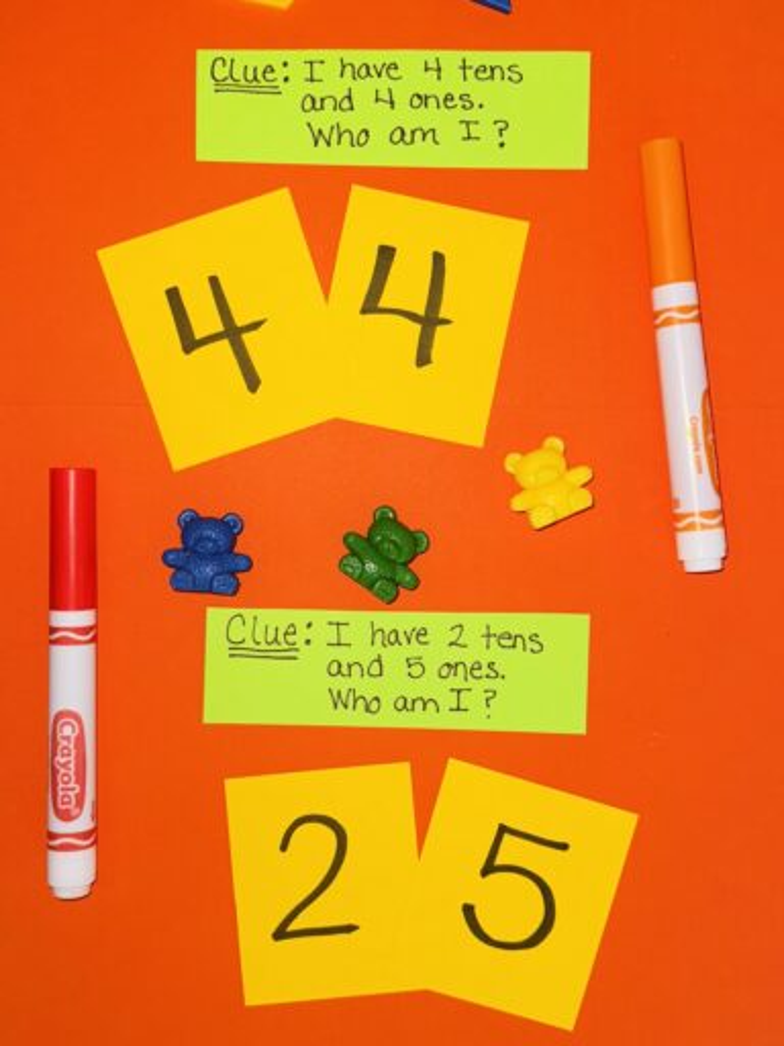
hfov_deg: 56.8
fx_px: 725
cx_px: 392
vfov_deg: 71.6
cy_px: 523
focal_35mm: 24
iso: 50
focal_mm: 6.76
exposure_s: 1/49
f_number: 1.78
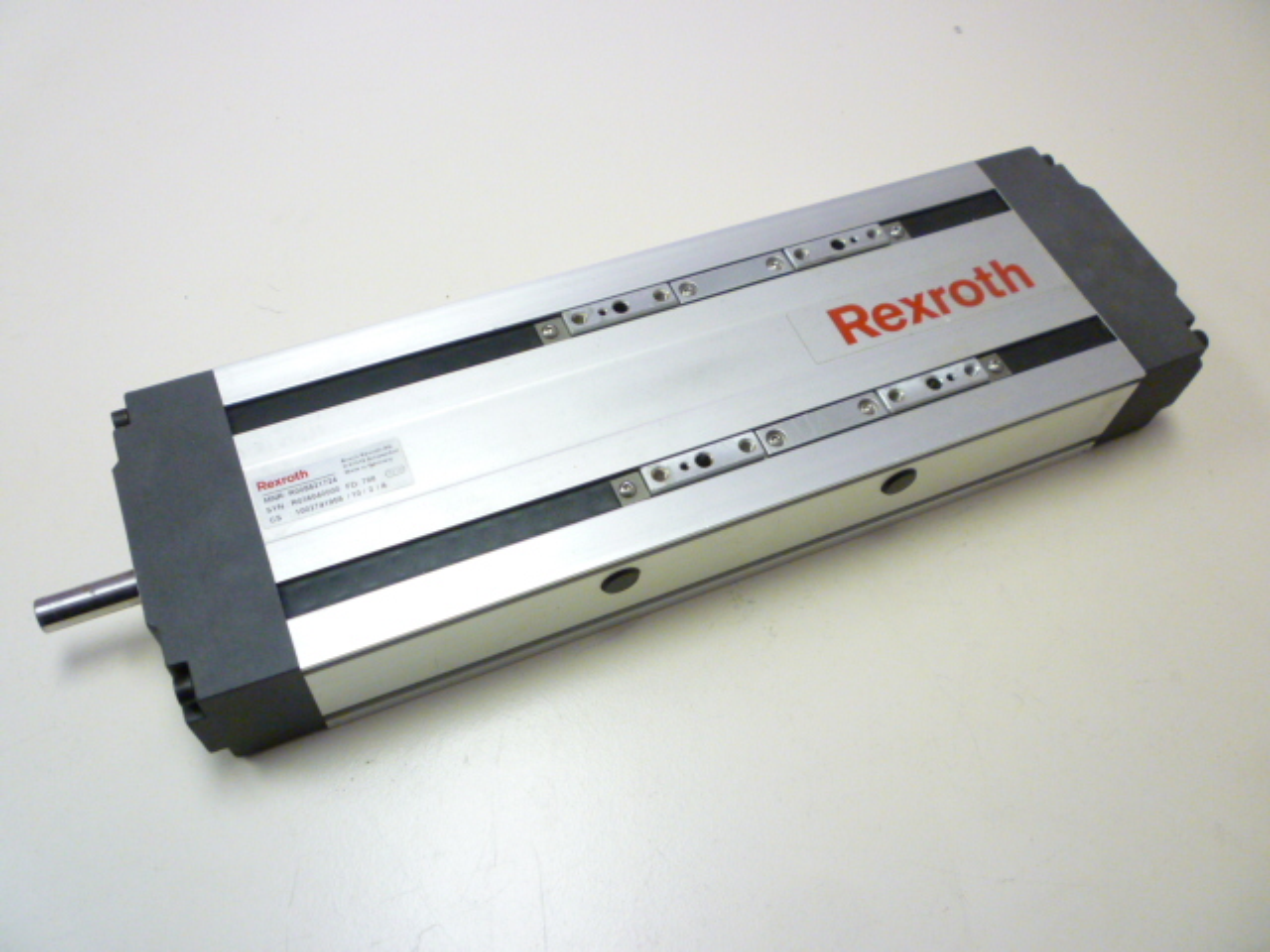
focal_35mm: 29
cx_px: 635
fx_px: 1064
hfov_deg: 61.7
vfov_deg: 48.2
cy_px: 476
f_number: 3.3
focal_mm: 5.2
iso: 400
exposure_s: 1/30
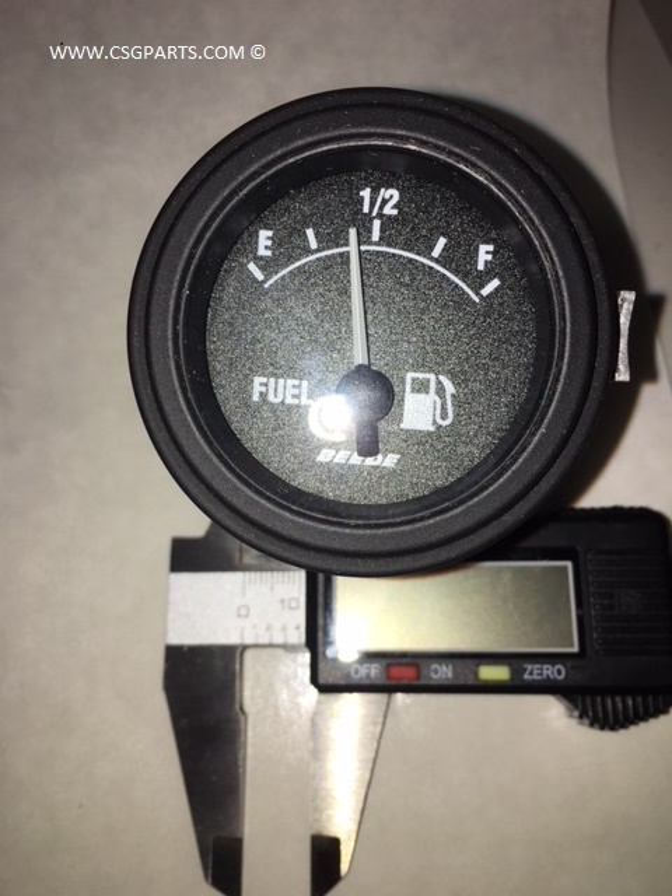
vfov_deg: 61.7
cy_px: 448
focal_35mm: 29
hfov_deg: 48.2
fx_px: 751
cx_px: 336
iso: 25
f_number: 2.2
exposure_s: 1/320
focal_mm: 4.15
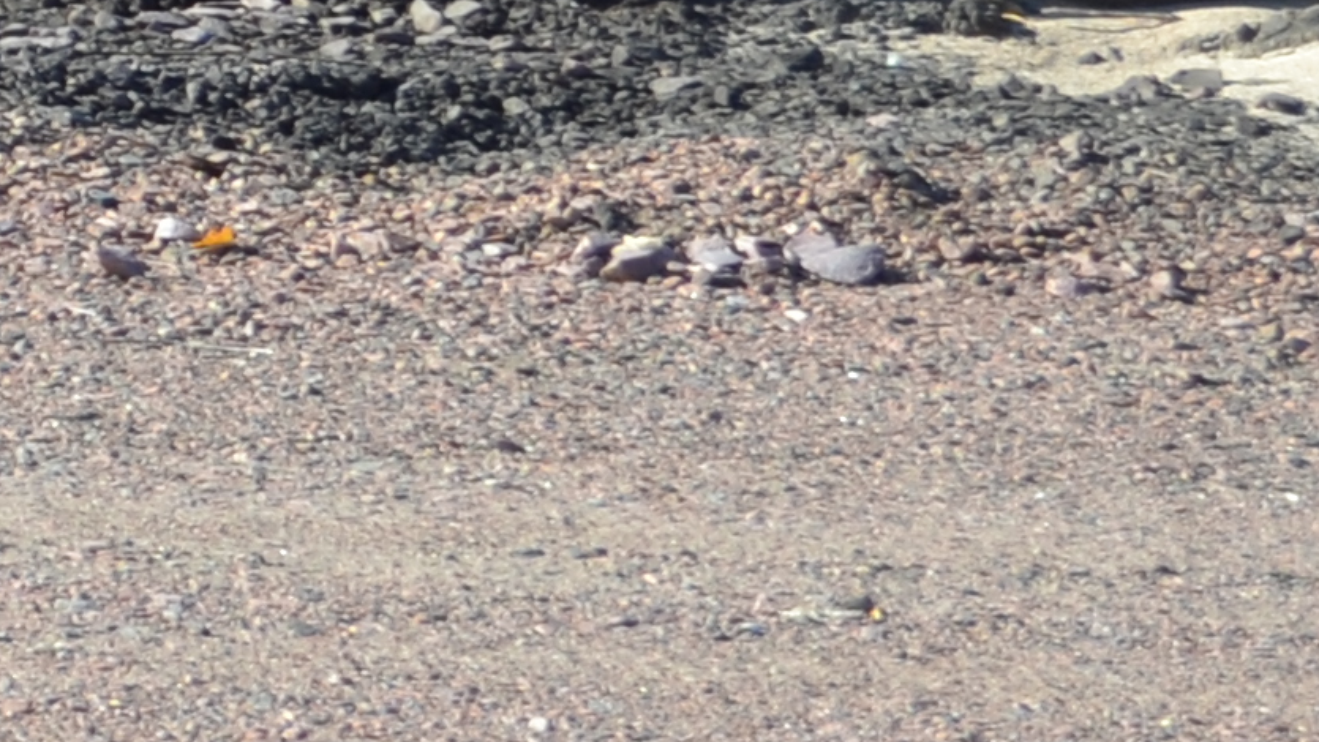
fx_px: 10914
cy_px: -1561
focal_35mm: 312
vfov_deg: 3.8
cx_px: -1325
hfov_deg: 6.7
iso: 100
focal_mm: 36
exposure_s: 1/200
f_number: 7.1
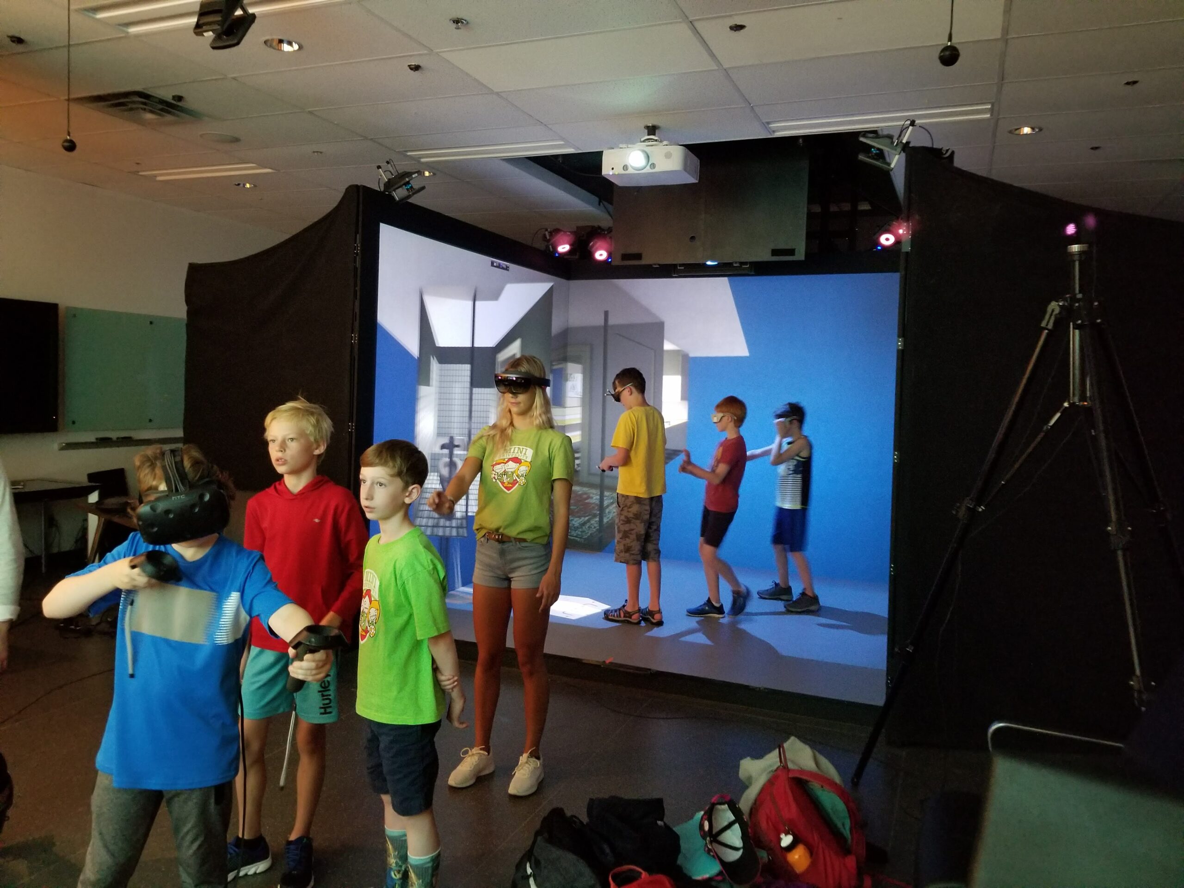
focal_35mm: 26
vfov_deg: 53.1
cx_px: 592
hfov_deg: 67.3
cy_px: 444
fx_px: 889
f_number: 1.7
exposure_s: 1/10
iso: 500
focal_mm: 4.25
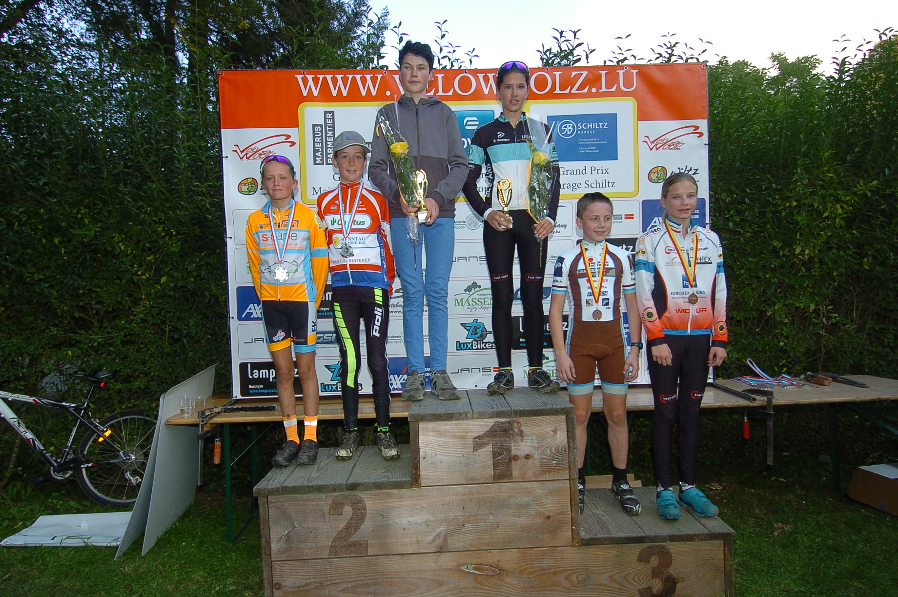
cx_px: 449
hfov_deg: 81.2
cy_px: 298
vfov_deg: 59.4
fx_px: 523
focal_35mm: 21
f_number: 5.6
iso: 200
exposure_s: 1/160
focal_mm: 14
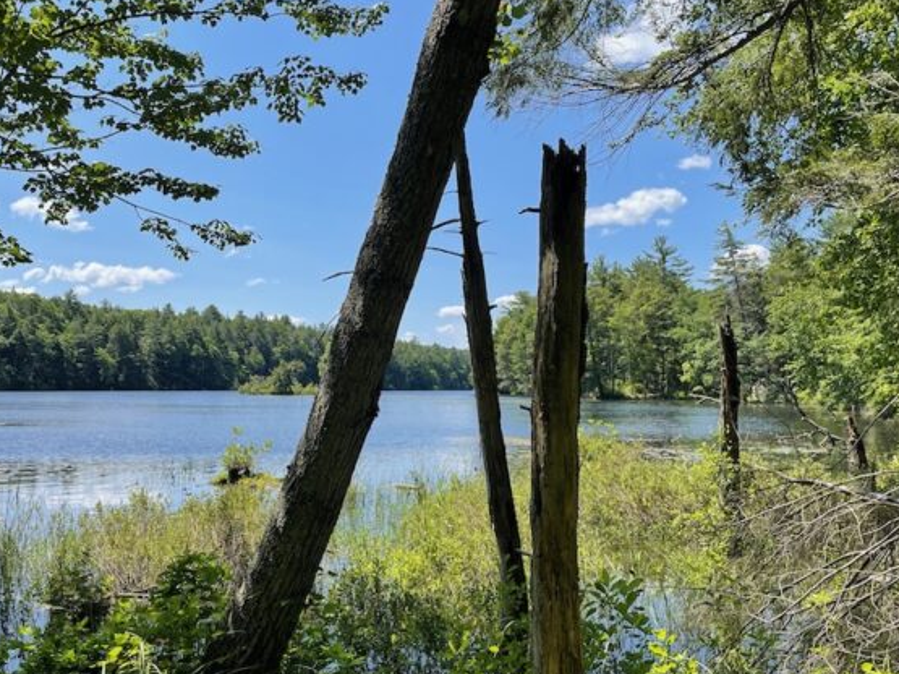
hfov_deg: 50.8
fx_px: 935
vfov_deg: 39.6
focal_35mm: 36
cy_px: 374
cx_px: 329
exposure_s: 1/2506
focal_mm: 4.2
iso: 32
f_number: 1.6
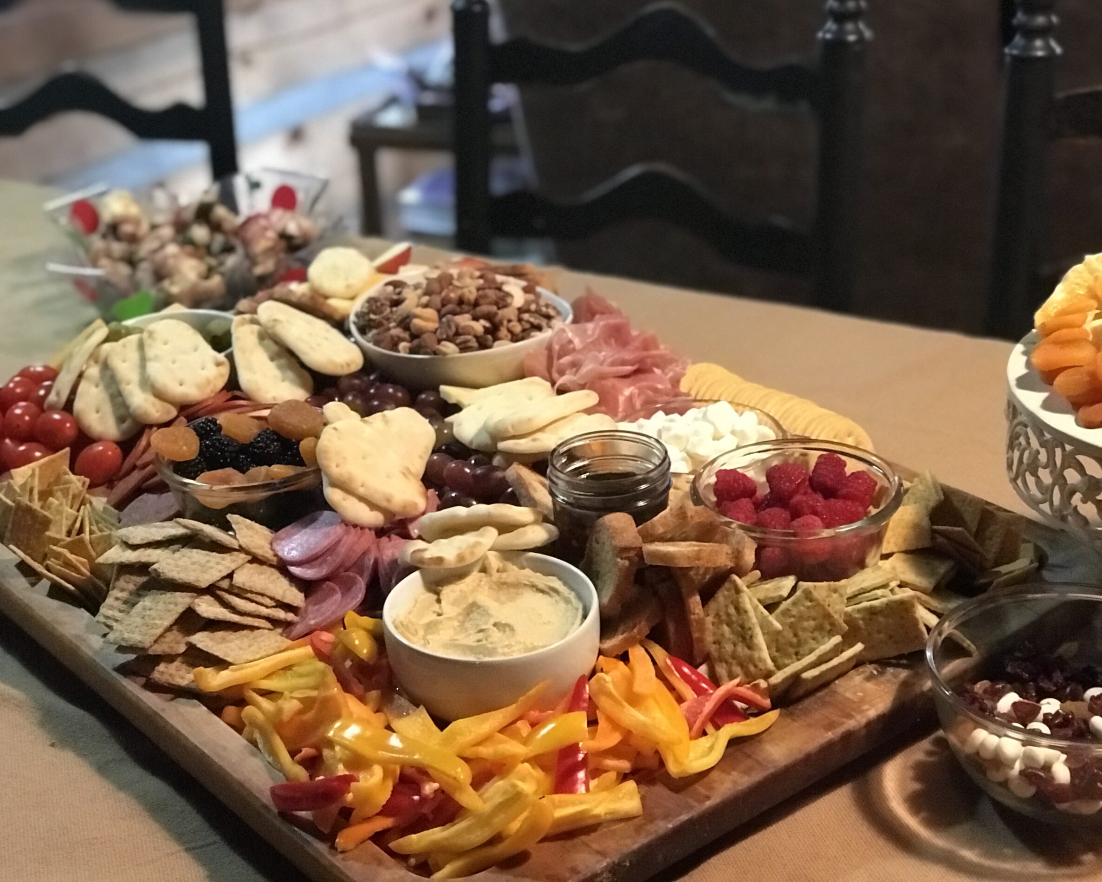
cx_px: 572
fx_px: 1957
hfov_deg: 31.4
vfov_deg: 25.4
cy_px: 437
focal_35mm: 60
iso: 1000
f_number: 2.8
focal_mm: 6.6
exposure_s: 1/60
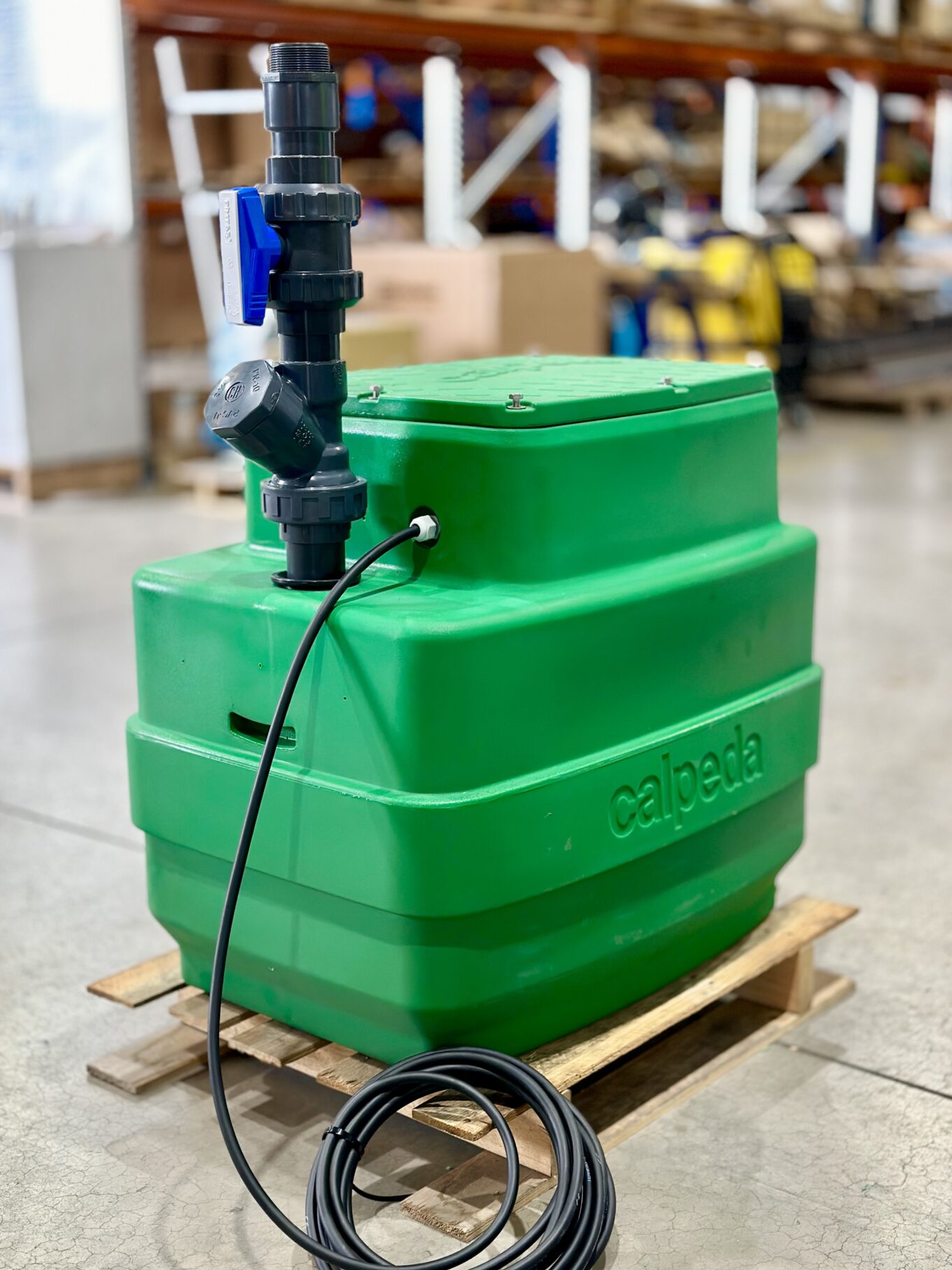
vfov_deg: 37.5
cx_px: 471
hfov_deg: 28.6
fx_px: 1870
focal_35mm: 51
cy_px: 673
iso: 160
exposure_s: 1/50
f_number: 1.78
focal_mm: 6.86
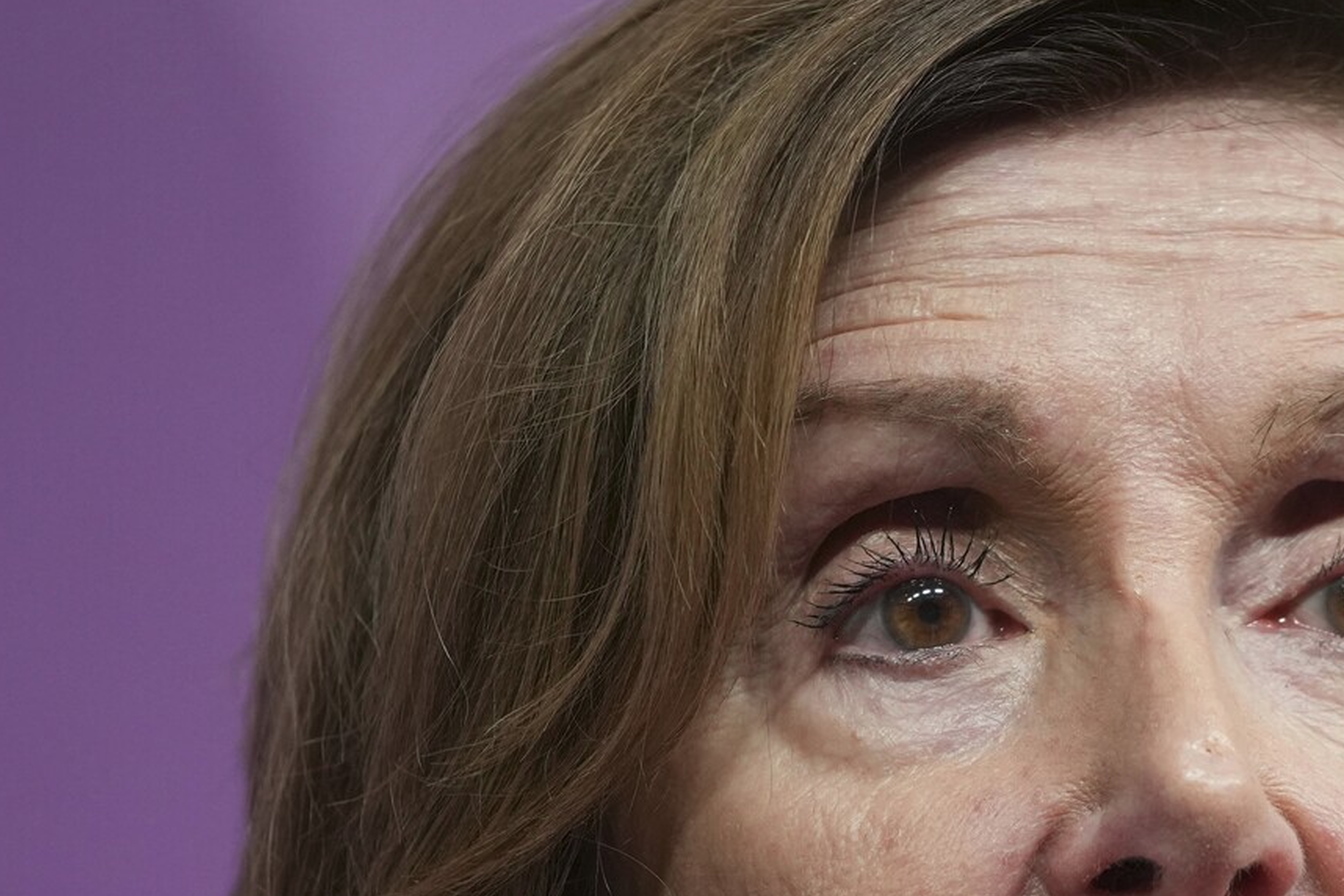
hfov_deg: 5.5
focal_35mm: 373
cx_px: 1084
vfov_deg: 3.7
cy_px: 773
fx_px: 13924
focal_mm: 200
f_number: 2.8
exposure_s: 1/320
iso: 1000
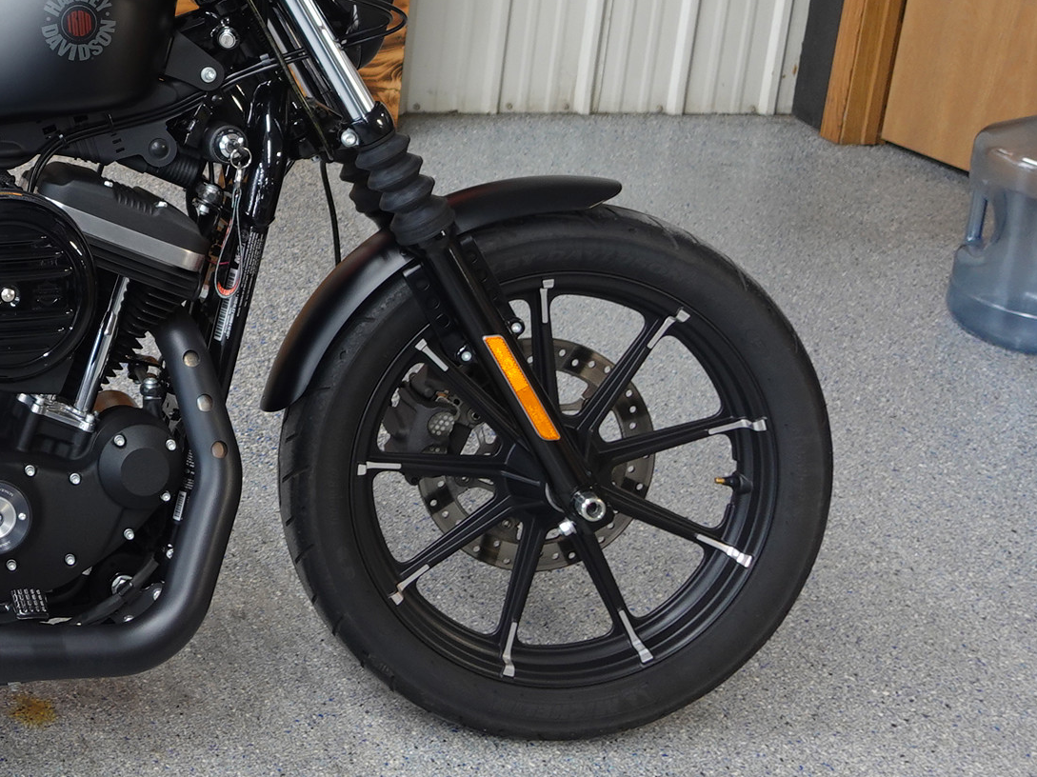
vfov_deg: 24.2
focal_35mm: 58
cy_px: 26
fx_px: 1737
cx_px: -116
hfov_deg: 29.8
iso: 160
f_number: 1.8
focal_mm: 8.8
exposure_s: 1/30
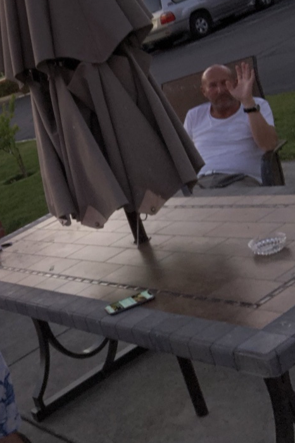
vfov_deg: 34.9
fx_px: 701
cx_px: -64
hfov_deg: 21.9
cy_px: 173
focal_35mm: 57
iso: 100
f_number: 2.2
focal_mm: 2.87
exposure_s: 1/120
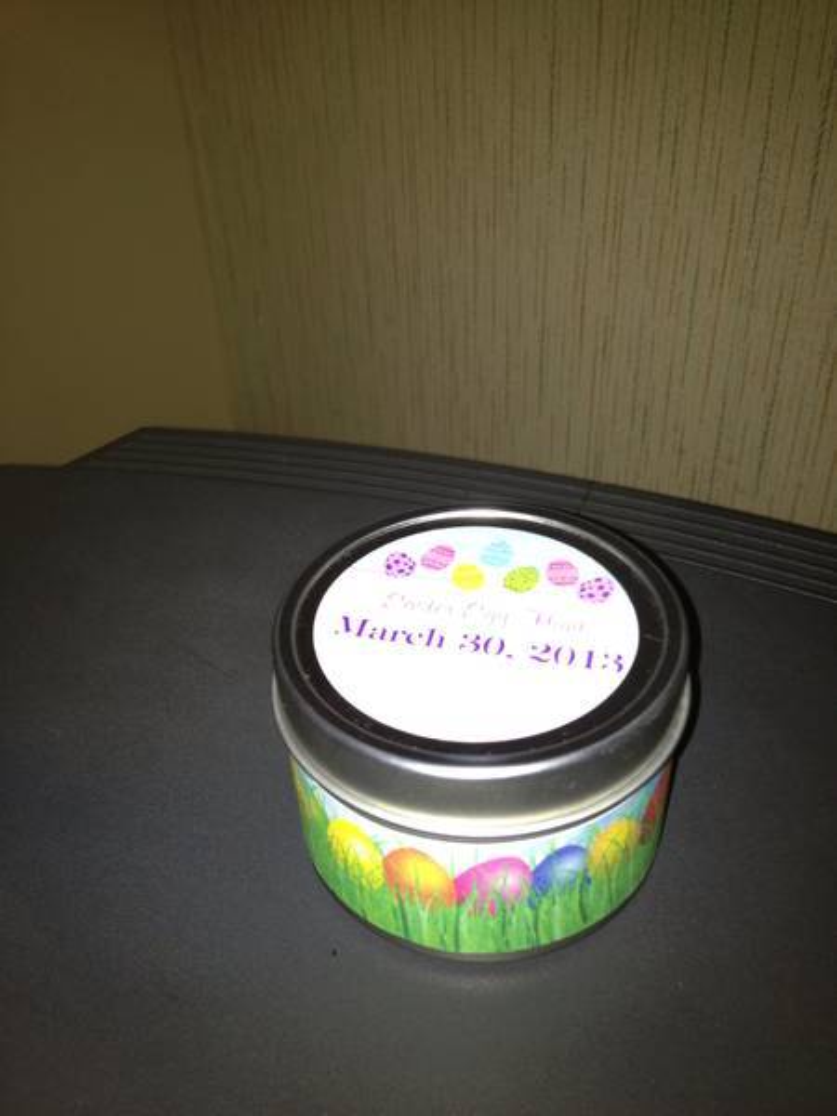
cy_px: 558
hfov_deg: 40.7
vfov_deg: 52.6
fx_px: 1128
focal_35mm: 35
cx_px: 418
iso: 50
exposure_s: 1/28
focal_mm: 4.28
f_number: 2.4
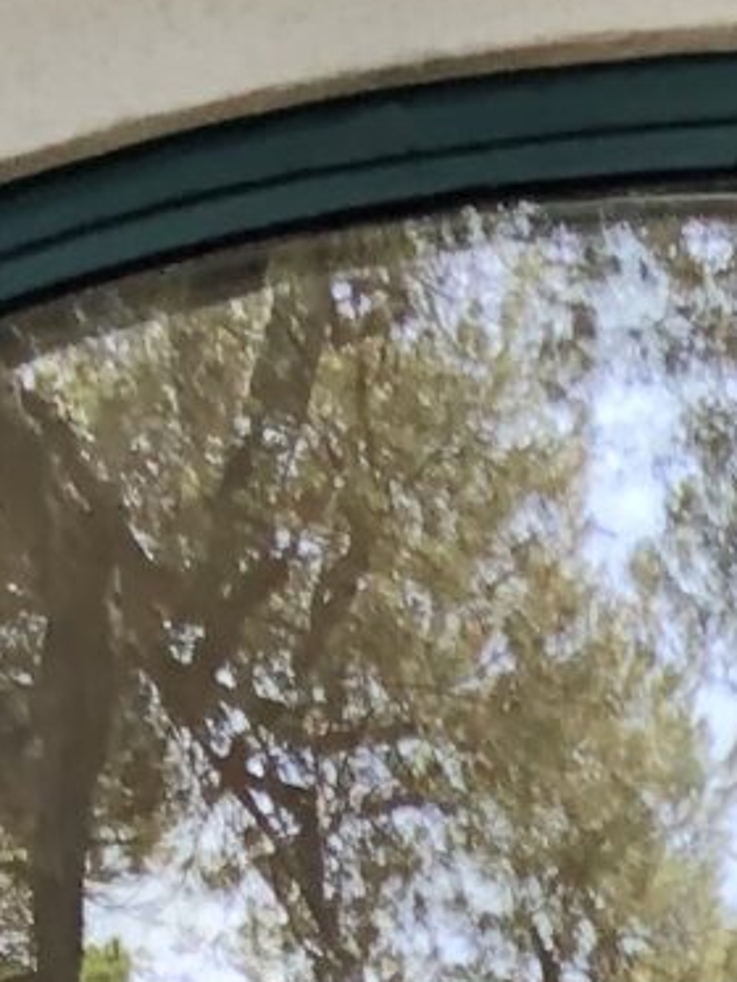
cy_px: 3078
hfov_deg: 6.7
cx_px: 2477
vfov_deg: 8.4
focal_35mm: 192
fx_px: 5447
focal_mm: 4
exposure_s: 1/120
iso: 25
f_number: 1.8
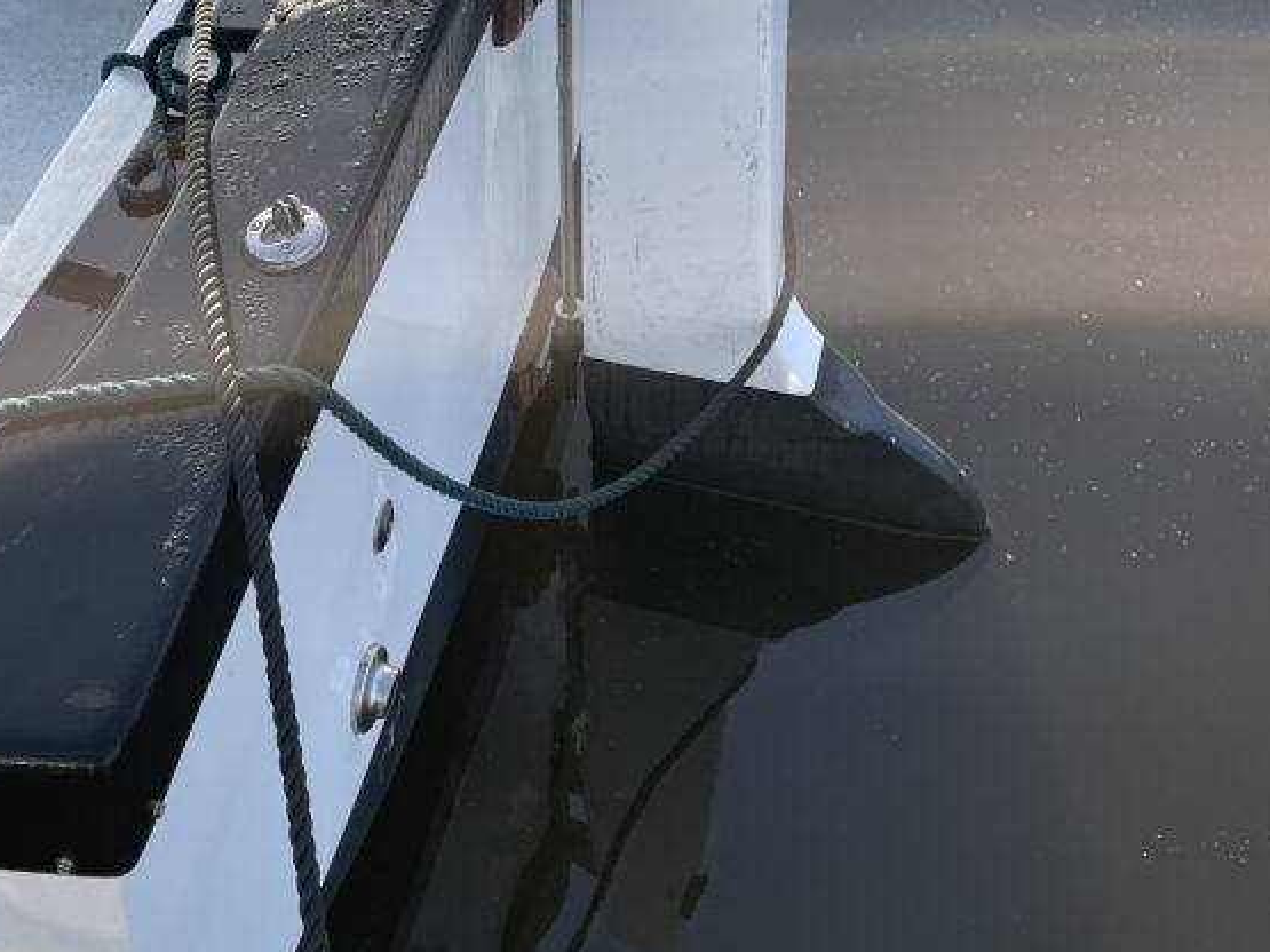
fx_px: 1761
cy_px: 238
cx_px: 481
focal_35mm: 48
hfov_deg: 39.4
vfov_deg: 29.8
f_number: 1.6
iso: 50
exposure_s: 1/764
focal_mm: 4.2
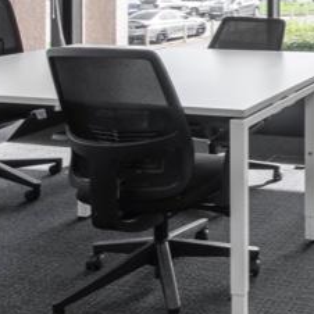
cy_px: -17
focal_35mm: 54
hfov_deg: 26.0
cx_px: 431
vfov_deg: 29.1
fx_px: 554
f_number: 16
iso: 200
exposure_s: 1/350
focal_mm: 14
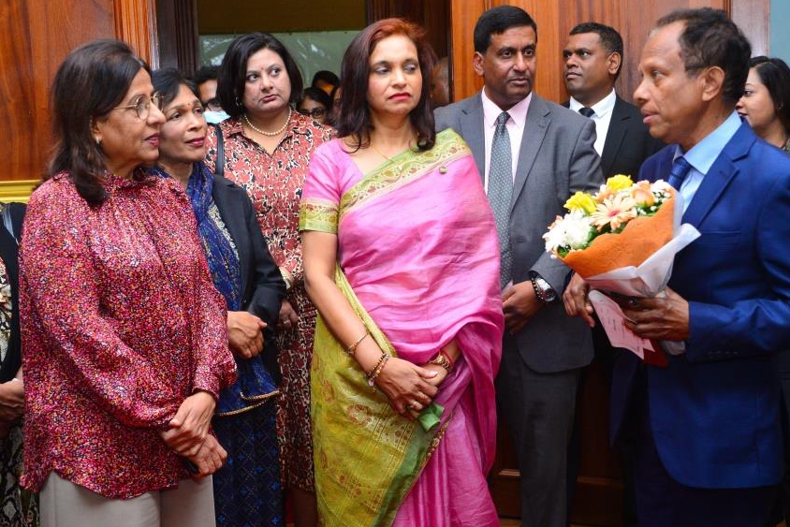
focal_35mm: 51
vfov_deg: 26.5
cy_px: 219
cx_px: 403
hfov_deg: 38.9
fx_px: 1119
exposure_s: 1/200
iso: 3200
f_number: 5.6
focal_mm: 42
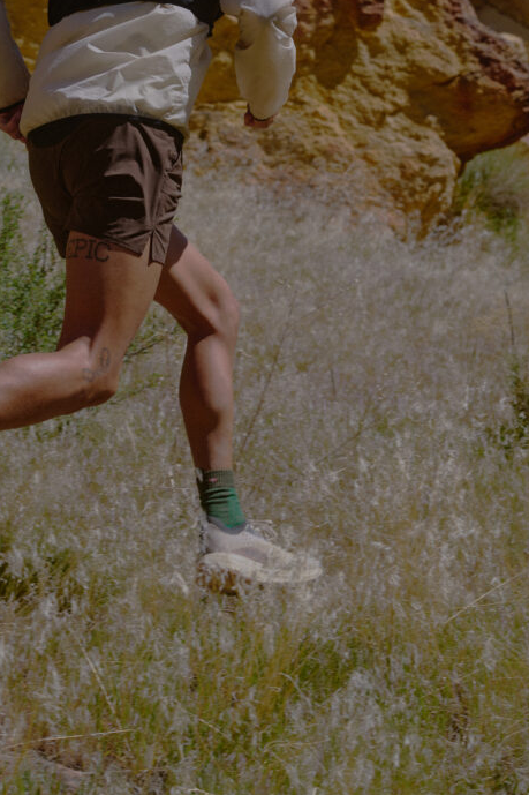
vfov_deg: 17.4
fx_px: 2580
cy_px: 253
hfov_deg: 11.7
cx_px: 135
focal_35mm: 117
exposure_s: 1/500
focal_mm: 70
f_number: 6.3
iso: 100
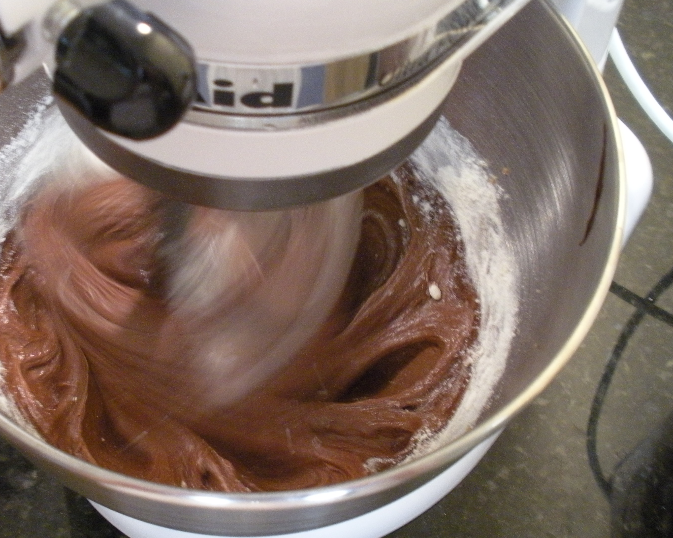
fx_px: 956
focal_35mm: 48
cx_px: 243
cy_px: 283
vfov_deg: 31.4
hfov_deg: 38.5
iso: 400
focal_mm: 6.3
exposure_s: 1/9.7
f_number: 3.5
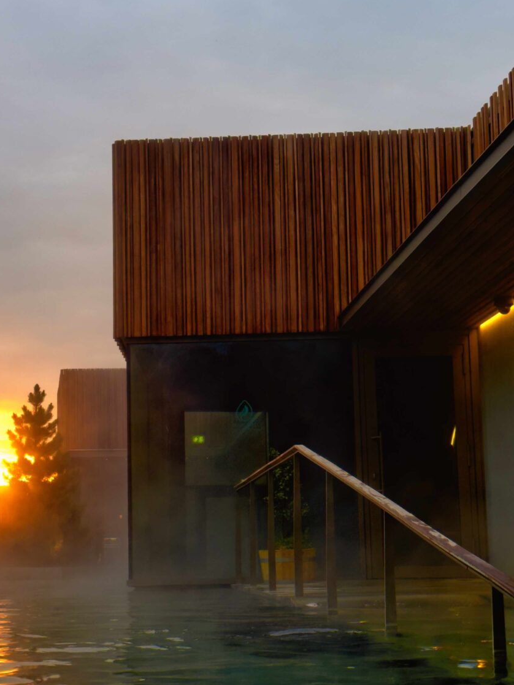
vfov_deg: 29.4
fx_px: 1306
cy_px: 381
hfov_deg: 22.2
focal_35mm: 66
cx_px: 210
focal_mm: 6.86
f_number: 1.78
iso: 100
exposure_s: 1/134
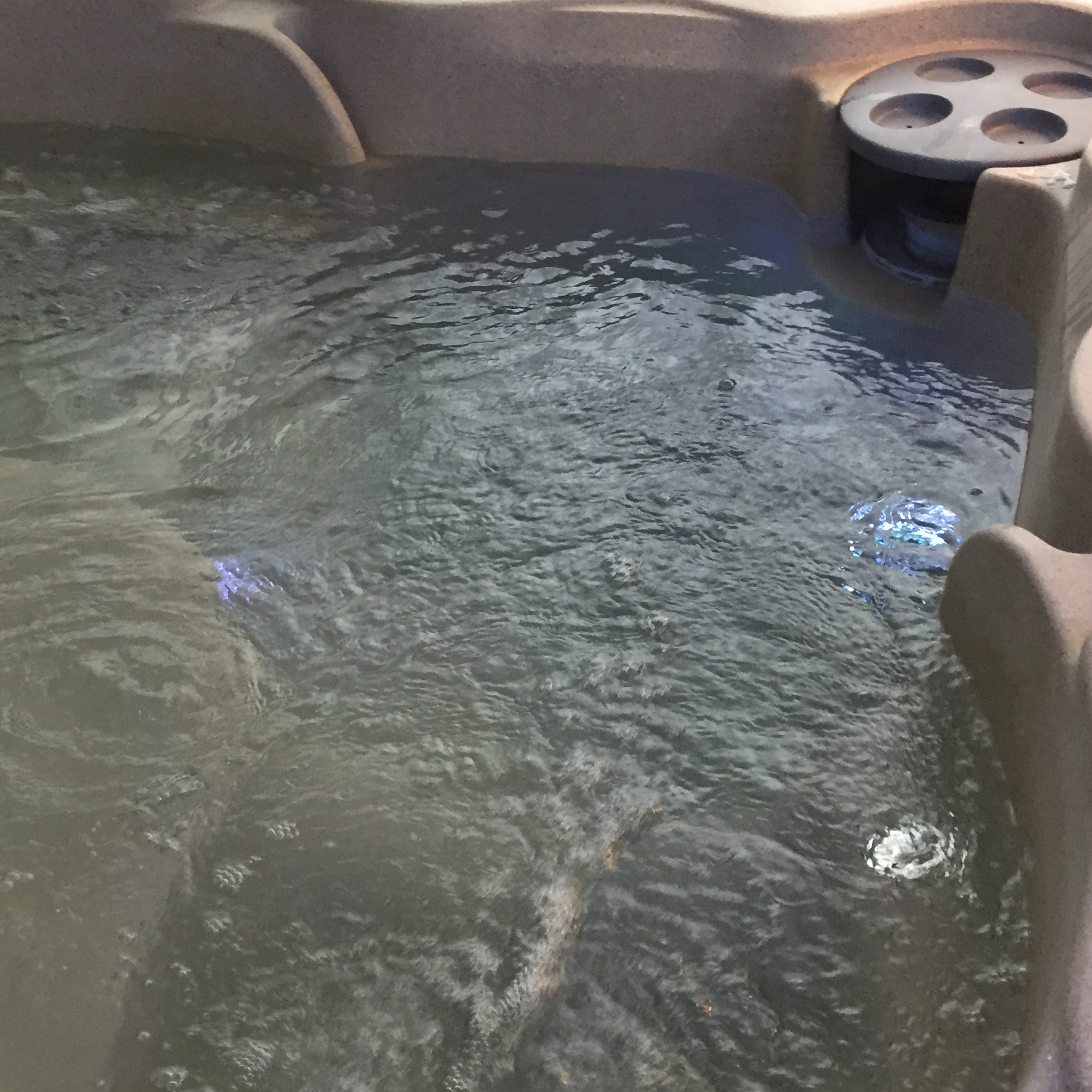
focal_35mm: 48
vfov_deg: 35.3
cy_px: 608
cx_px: 293
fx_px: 1713
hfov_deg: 34.7
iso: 160
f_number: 2.2
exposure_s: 1/30
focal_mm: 4.15
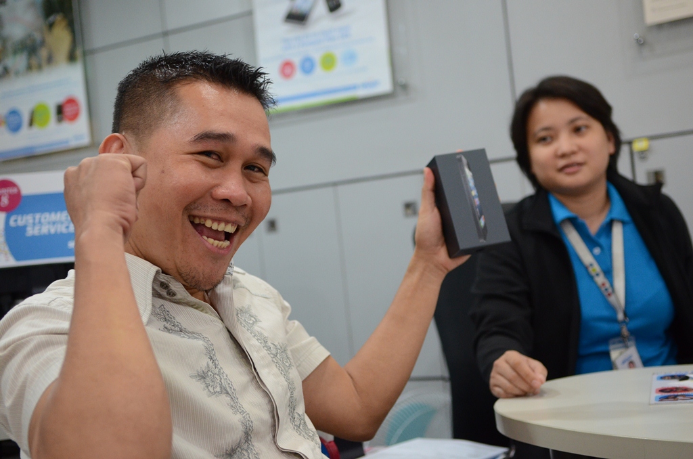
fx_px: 980
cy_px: 230
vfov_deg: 26.4
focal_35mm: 51
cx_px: 346
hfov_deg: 39.0
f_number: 2.8
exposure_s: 1/125
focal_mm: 34
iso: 1600
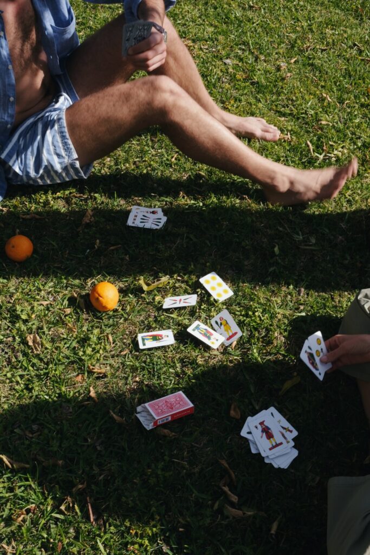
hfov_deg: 33.4
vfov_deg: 48.5
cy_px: 278
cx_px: 185
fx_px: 616
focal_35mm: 40
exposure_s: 1/30
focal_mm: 26.5
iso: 160
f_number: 20
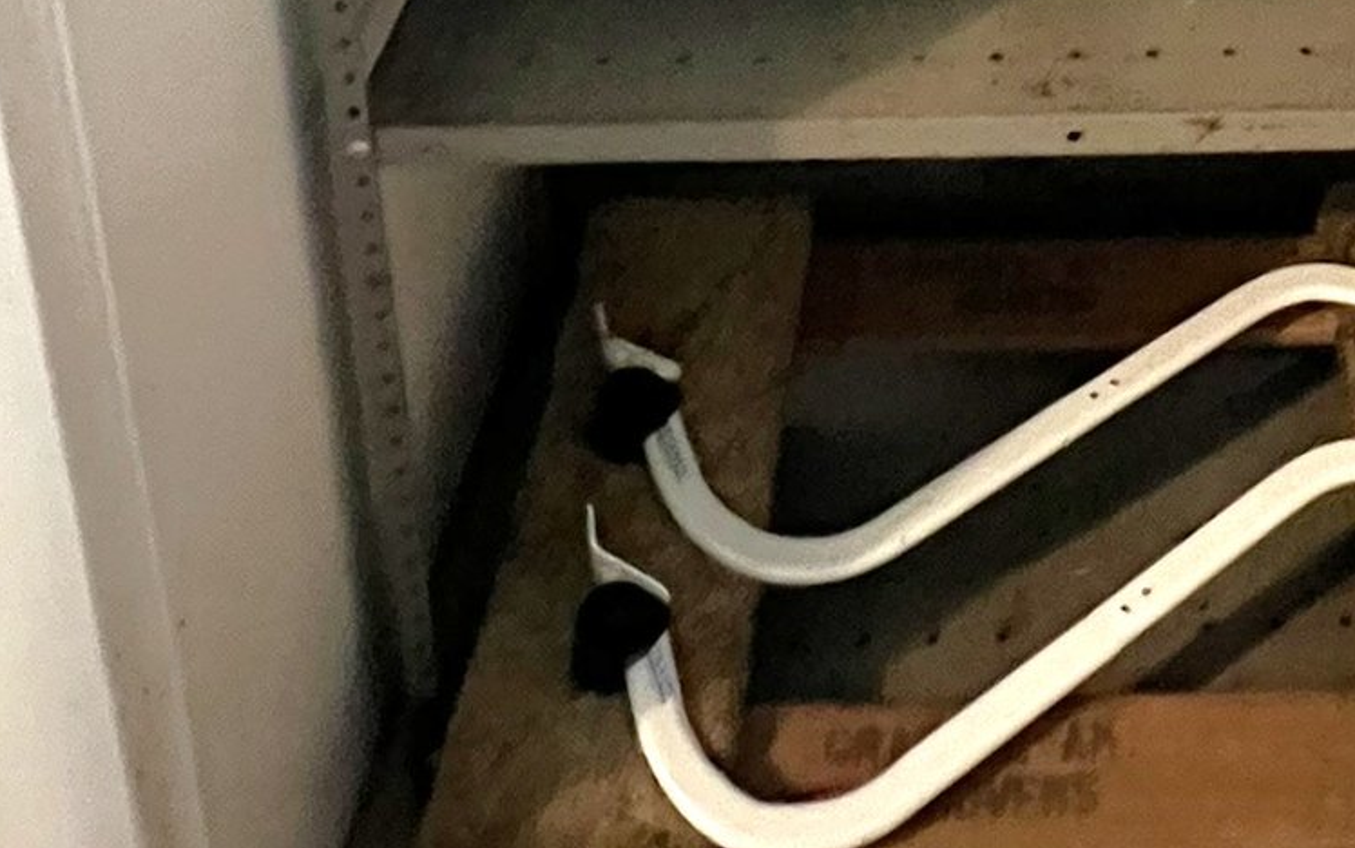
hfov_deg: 37.4
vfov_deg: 19.0
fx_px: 1884
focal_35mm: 51
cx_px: 1179
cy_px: -703
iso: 1000
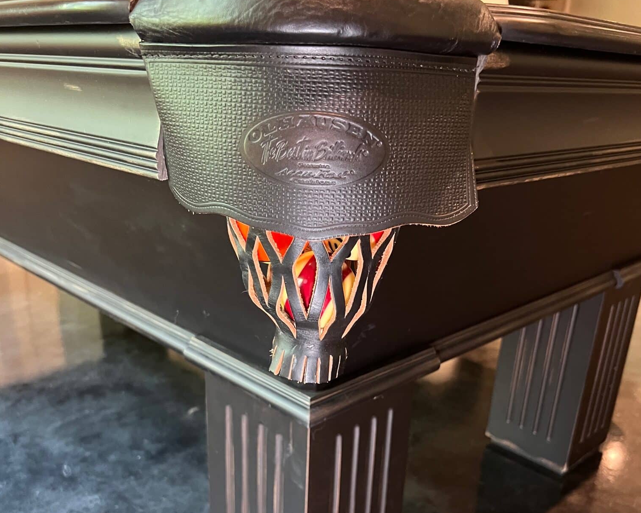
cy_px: 349
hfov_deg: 52.8
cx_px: 321
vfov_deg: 42.7
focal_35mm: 34
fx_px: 645
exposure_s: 1/30
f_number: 1.5
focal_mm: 5.7
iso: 500
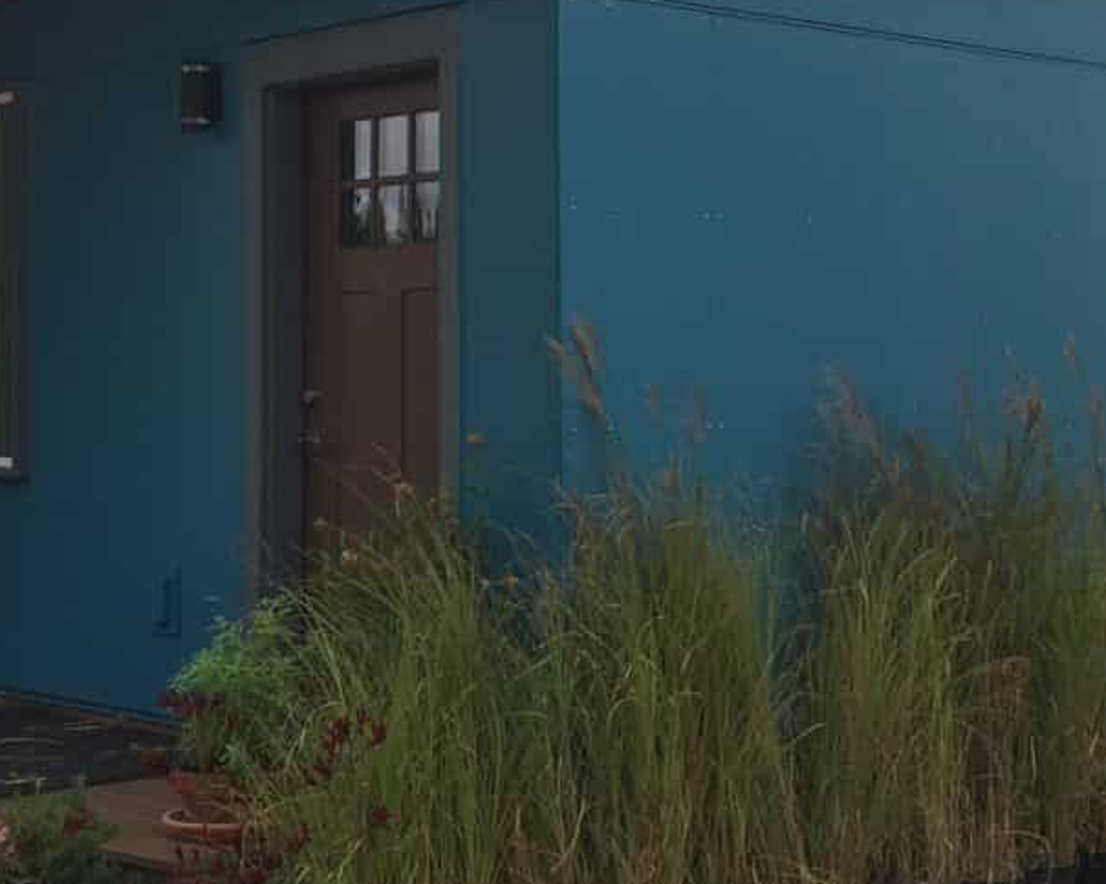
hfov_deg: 26.3
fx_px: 2356
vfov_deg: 21.2
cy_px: 355
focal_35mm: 72
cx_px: 723
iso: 32
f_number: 2.2
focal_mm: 4.15
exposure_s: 1/942
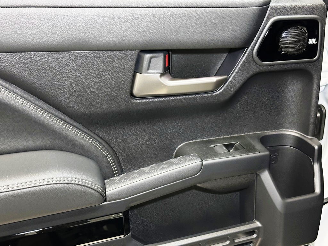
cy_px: 123
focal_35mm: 48
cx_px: 164
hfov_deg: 39.7
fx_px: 455
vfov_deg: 30.3
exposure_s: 1/24
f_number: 1.78
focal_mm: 6.86
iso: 640
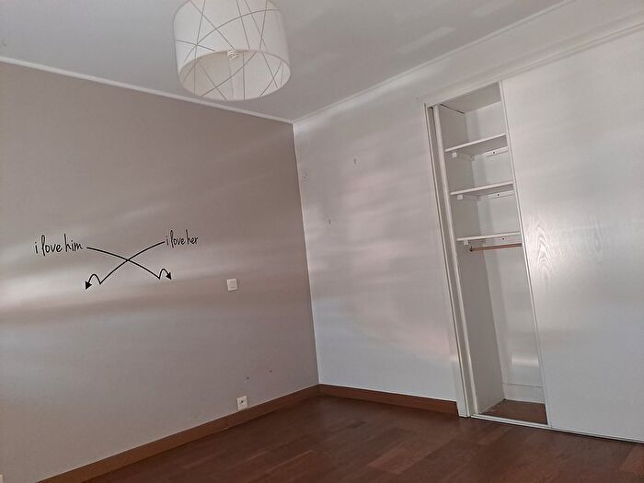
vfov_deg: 54.9
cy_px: 242
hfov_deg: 69.4
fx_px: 465
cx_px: 322
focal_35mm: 25
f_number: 1.8
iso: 500
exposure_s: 1/20
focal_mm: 4.65
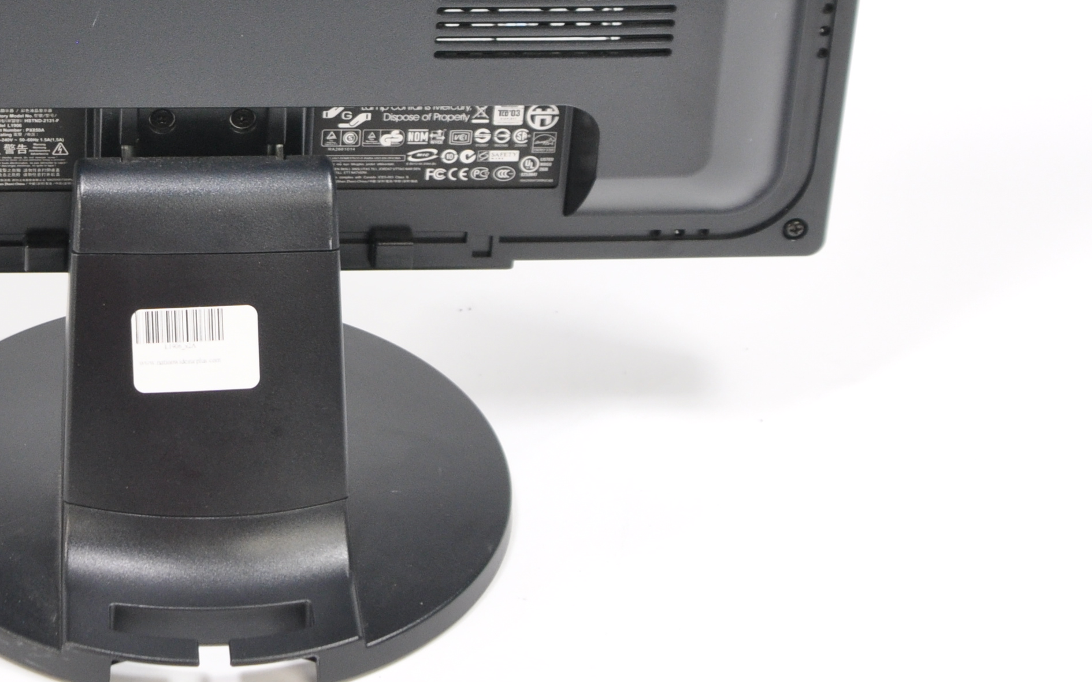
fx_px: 2887
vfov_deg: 13.2
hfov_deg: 21.1
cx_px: 152
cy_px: -102
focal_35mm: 97
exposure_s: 1/125
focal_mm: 28
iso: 640
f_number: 5
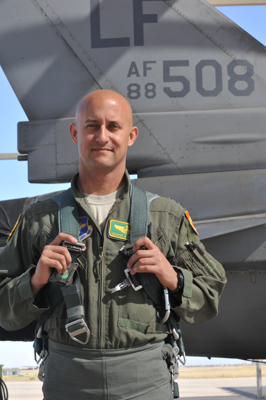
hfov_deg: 17.0
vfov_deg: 25.4
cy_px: 200
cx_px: 133
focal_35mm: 80
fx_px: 888
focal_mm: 80
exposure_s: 1/80
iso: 400
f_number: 16
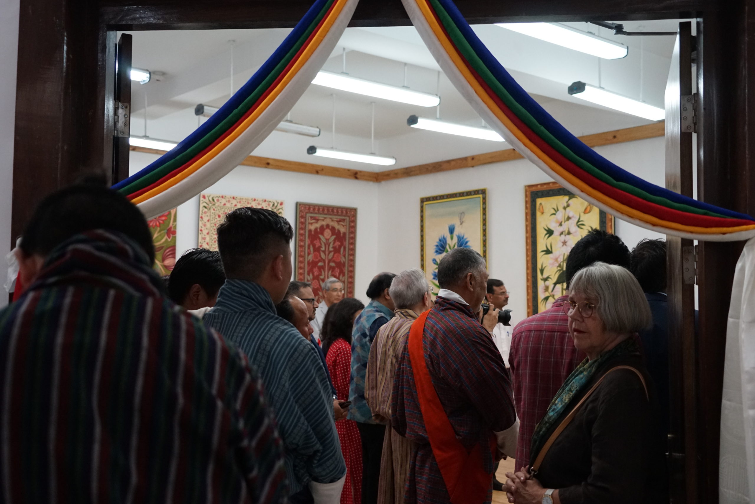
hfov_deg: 50.7
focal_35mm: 38
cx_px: 378
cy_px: 252
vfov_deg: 35.1
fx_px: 797
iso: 3200
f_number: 4
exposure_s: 1/160
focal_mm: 38
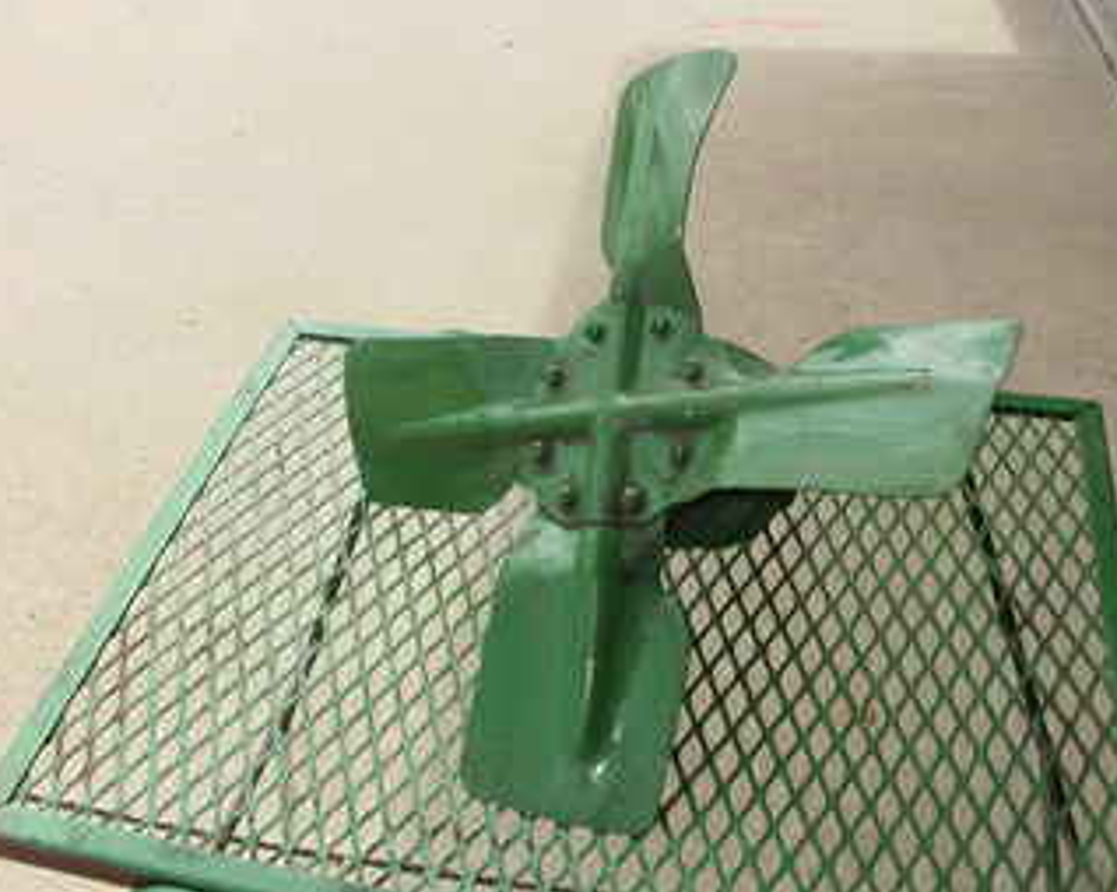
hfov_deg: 48.0
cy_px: 450
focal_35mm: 38
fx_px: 1255
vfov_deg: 39.1
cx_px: 583
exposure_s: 1/250
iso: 100
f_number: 5.6
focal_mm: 6.3
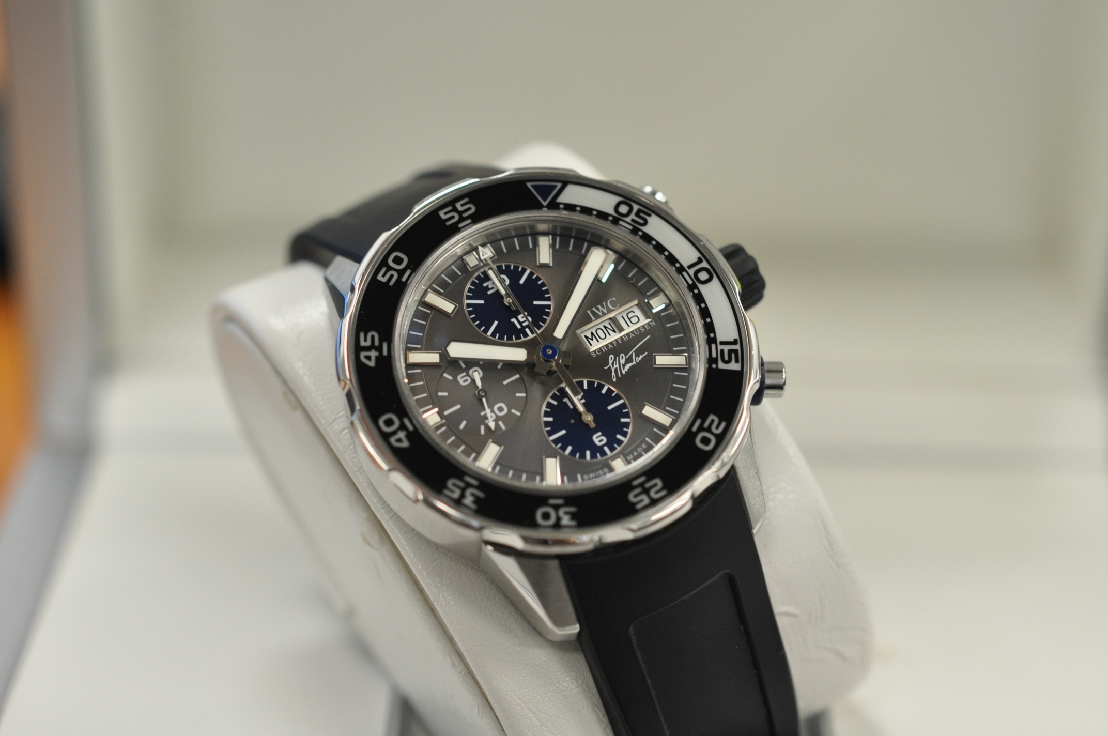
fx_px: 2767
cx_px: 554
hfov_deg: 22.6
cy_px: 368
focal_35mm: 90
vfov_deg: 15.2
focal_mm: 60
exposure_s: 1/125
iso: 800
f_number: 5
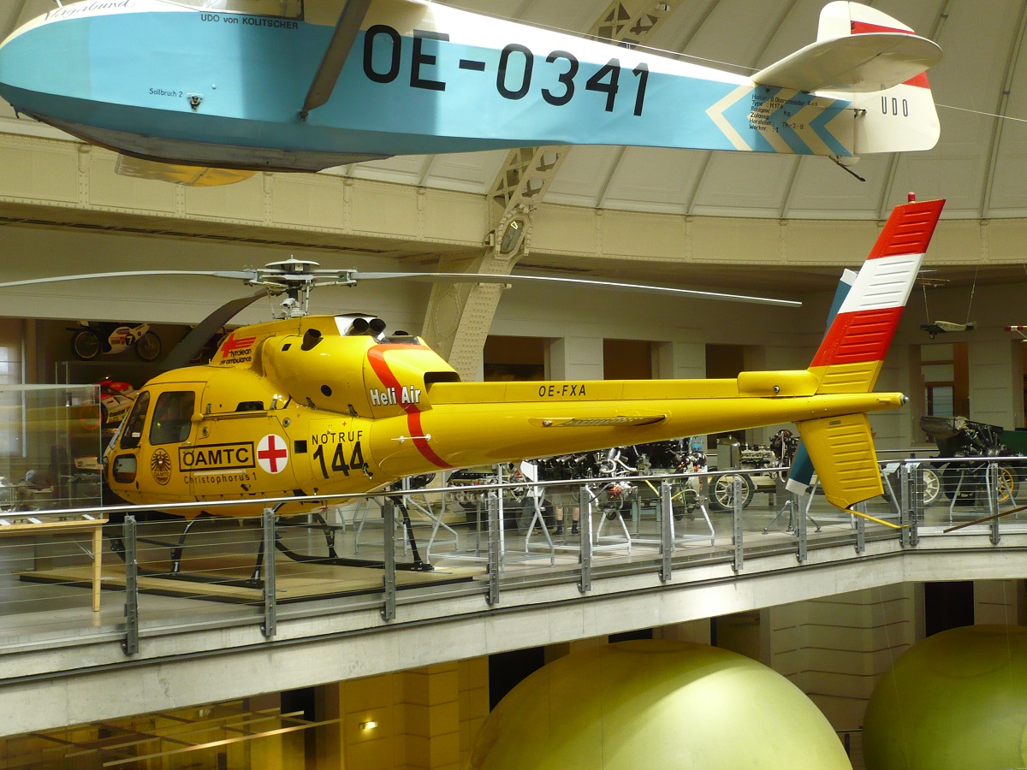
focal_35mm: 55
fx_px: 1632
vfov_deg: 26.6
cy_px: 385
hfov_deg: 34.9
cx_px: 514
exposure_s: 1/30
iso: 200
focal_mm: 9.1
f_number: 3.5
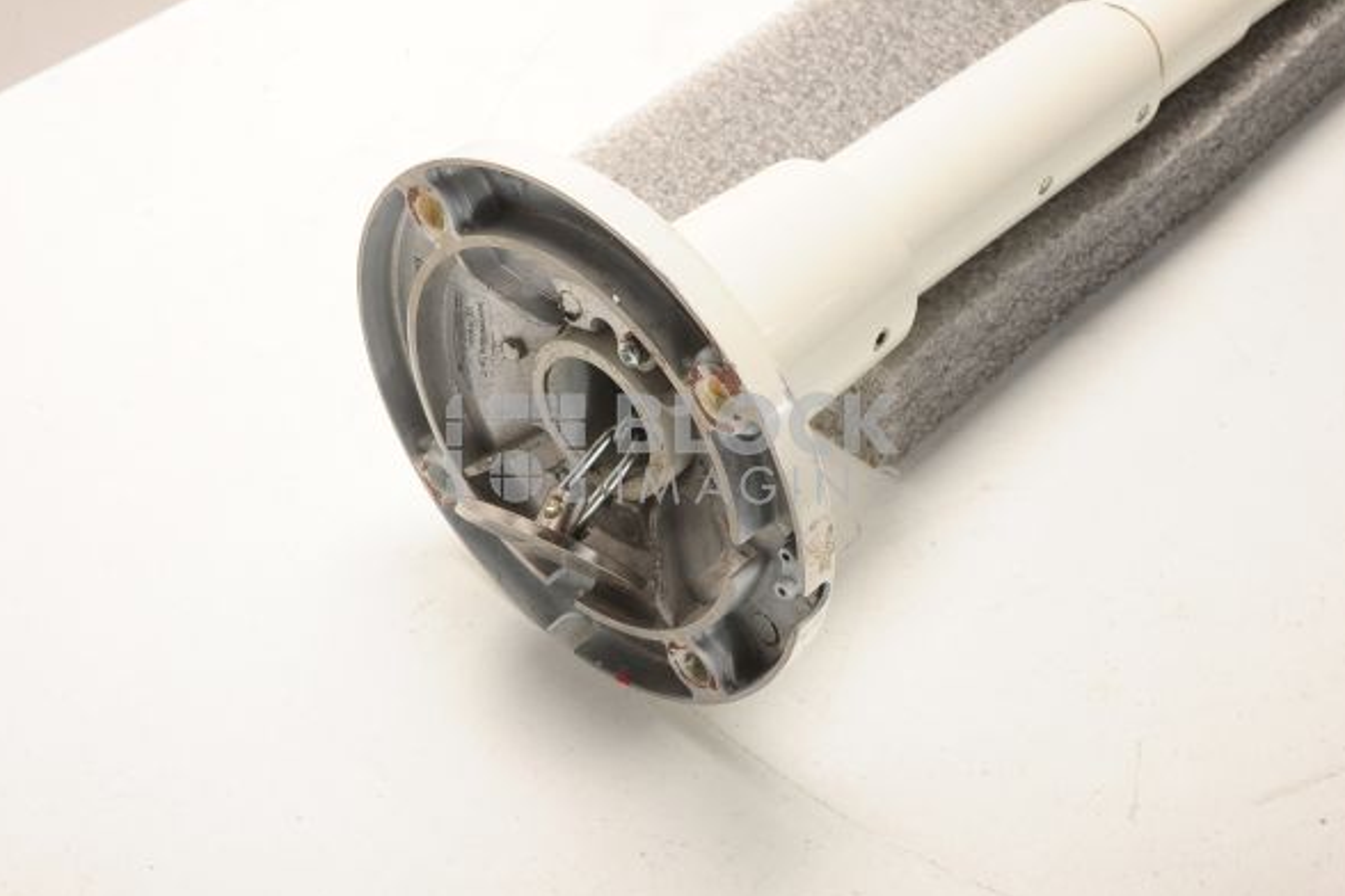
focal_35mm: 51
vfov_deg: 26.5
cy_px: 449
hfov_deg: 38.9
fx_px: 1905
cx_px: 675
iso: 320
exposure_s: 1/160
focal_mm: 50
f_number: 16
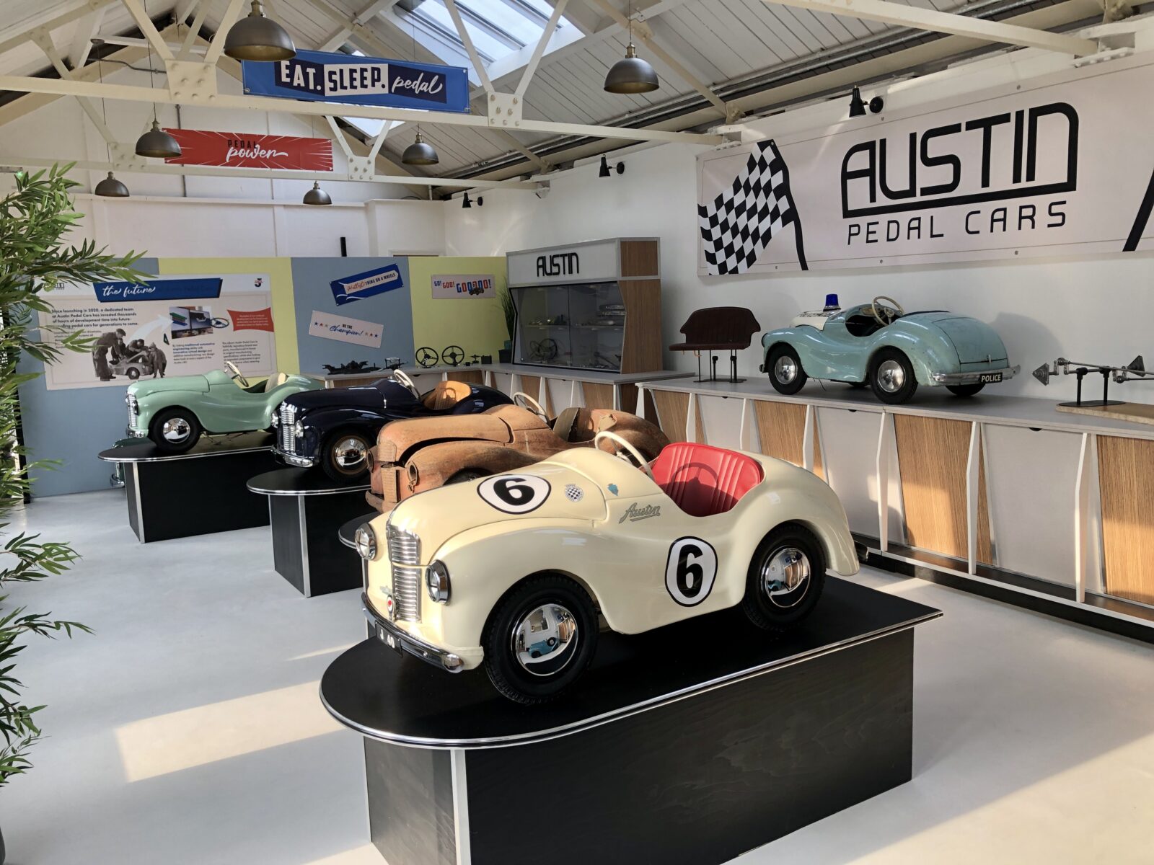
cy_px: 432
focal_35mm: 28
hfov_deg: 63.4
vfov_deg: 49.7
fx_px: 933
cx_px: 577
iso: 25
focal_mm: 3.99
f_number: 1.8
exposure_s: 1/120
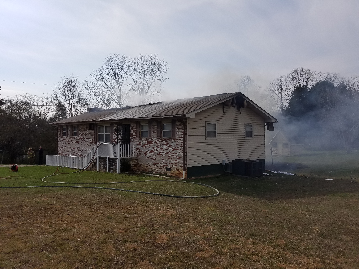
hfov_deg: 67.3
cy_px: 134
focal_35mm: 26
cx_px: 180
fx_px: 270
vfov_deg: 53.1
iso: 40
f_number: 1.7
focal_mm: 4.2
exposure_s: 1/5632
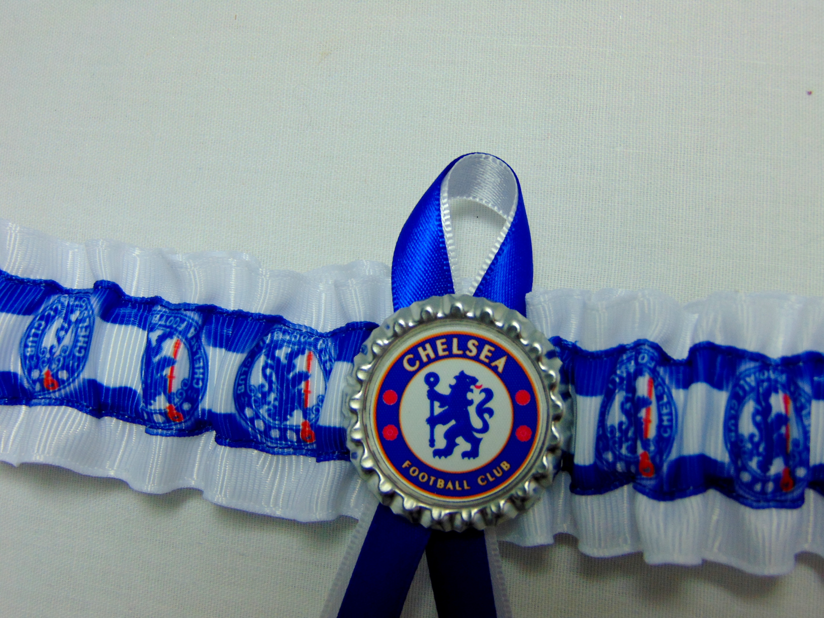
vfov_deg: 29.1
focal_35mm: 50
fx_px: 1190
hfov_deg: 38.2
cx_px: 412
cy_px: 309
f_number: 3.5
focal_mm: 9
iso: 80
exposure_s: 1/125
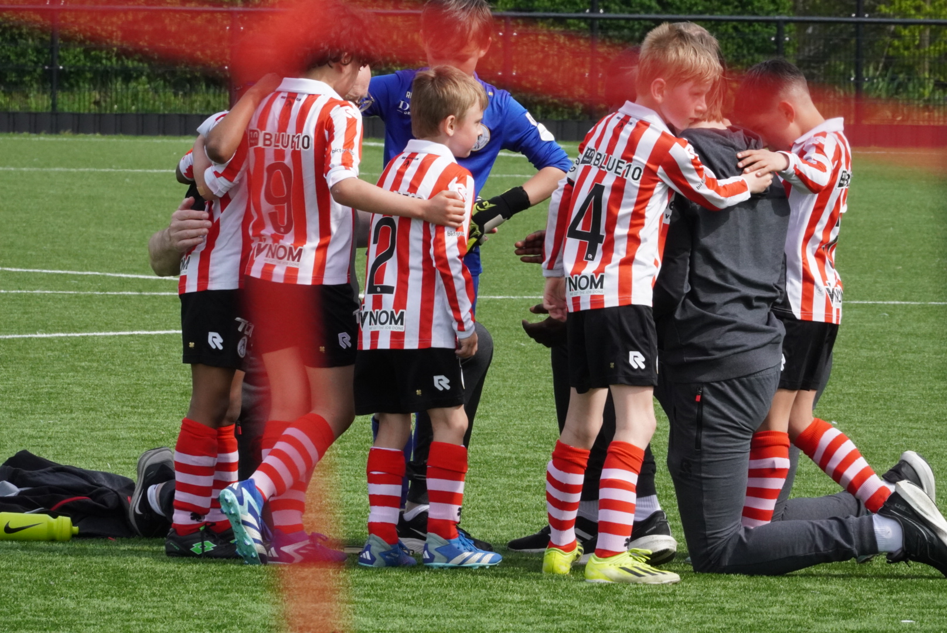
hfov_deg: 4.6
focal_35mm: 448
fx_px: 11806
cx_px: 474
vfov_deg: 3.1
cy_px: 316
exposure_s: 1/500
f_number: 22
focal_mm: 299
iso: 2000
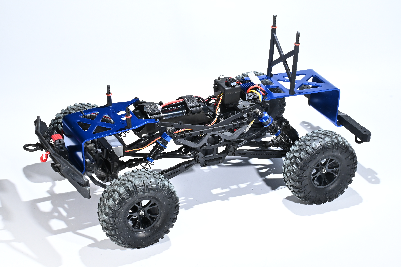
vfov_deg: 14.0
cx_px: 200
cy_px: 134
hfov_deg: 20.9
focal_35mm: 98
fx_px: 1086
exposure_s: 1/100
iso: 1000
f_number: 18
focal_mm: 65
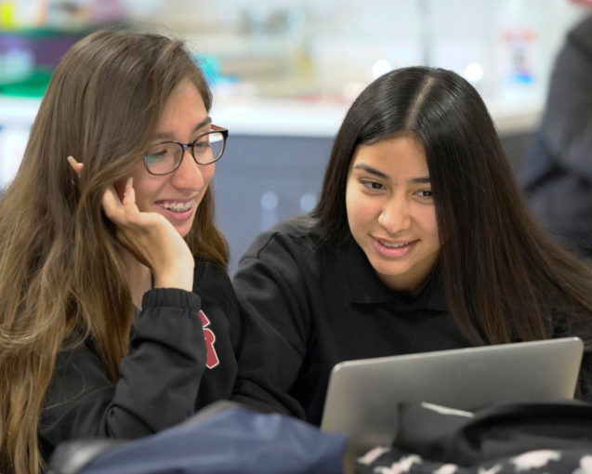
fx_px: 3330
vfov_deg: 8.1
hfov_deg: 10.2
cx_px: 320
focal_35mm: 190
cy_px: 237
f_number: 4
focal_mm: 168
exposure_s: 1/250
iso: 10000
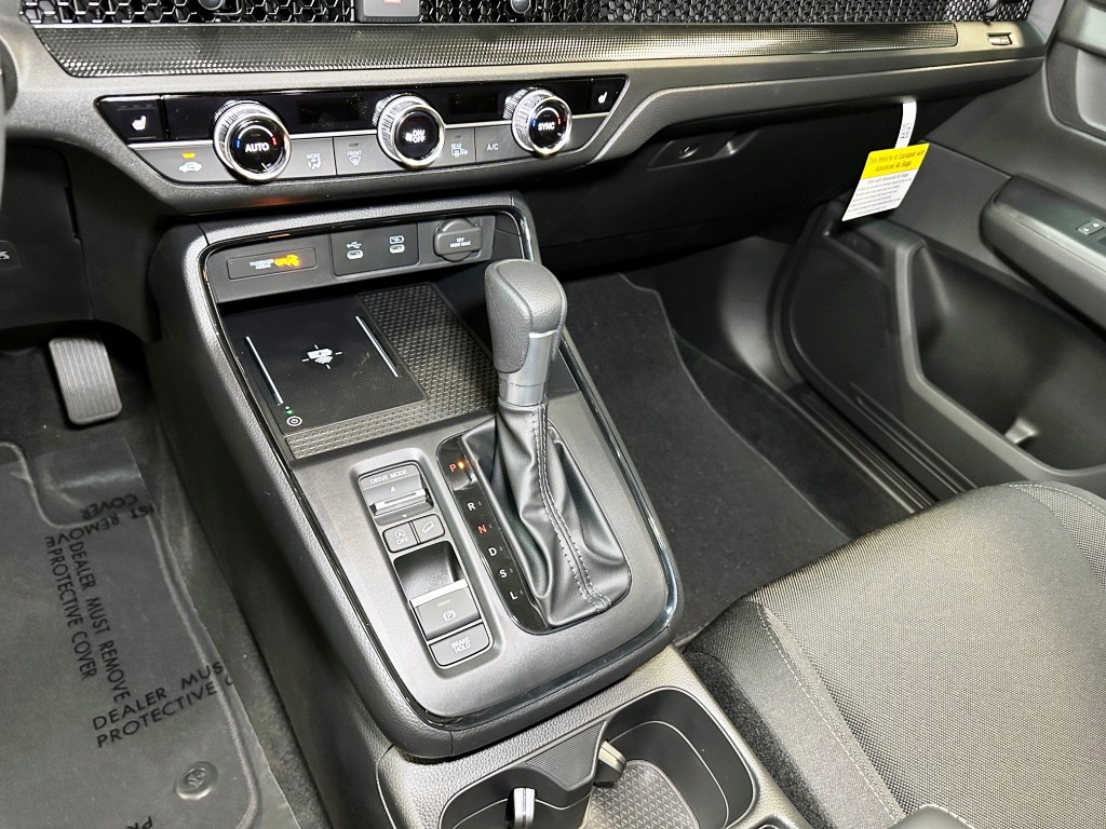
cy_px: 414
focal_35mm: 24
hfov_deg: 71.6
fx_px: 767
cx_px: 553
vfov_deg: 56.8
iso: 800
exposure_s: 1/30
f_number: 1.78
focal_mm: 6.86
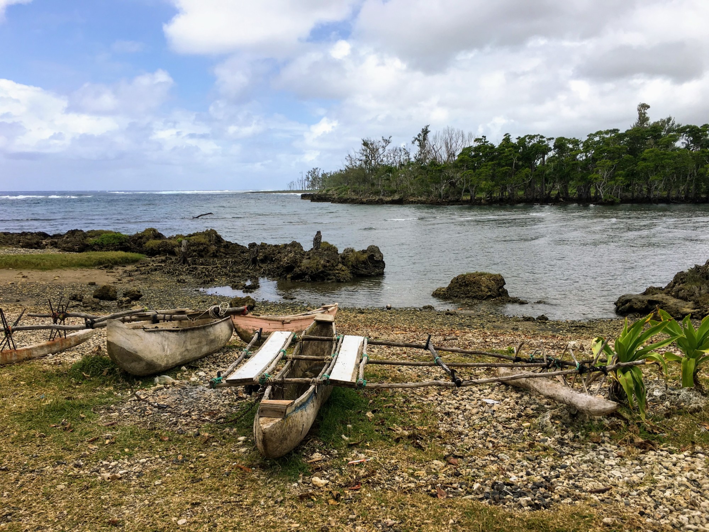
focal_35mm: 29
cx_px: 354
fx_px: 594
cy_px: 266
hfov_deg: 61.7
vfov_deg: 48.2
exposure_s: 1/1451
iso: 25
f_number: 2.2
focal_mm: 4.15
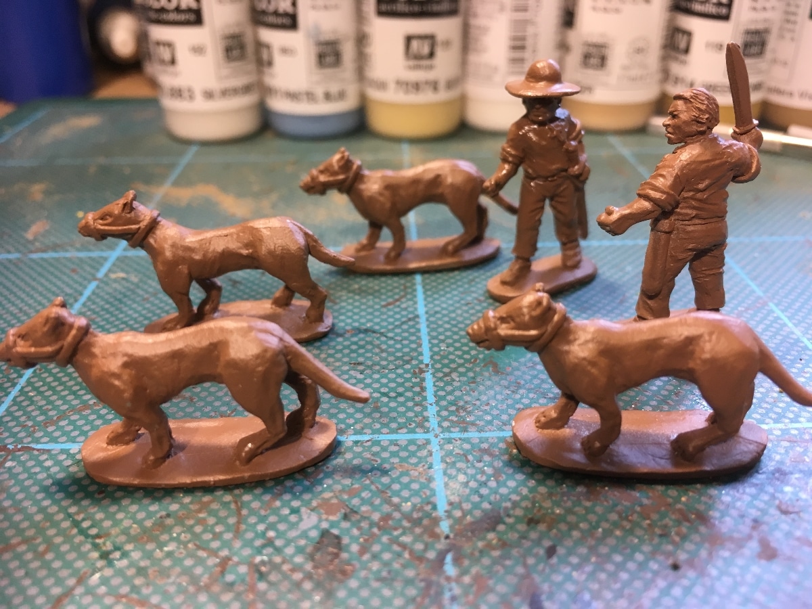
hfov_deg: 61.7
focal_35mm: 29
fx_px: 680
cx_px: 406
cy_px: 304
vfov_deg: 48.2
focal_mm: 4.15
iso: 50
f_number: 2.2
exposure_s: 1/33
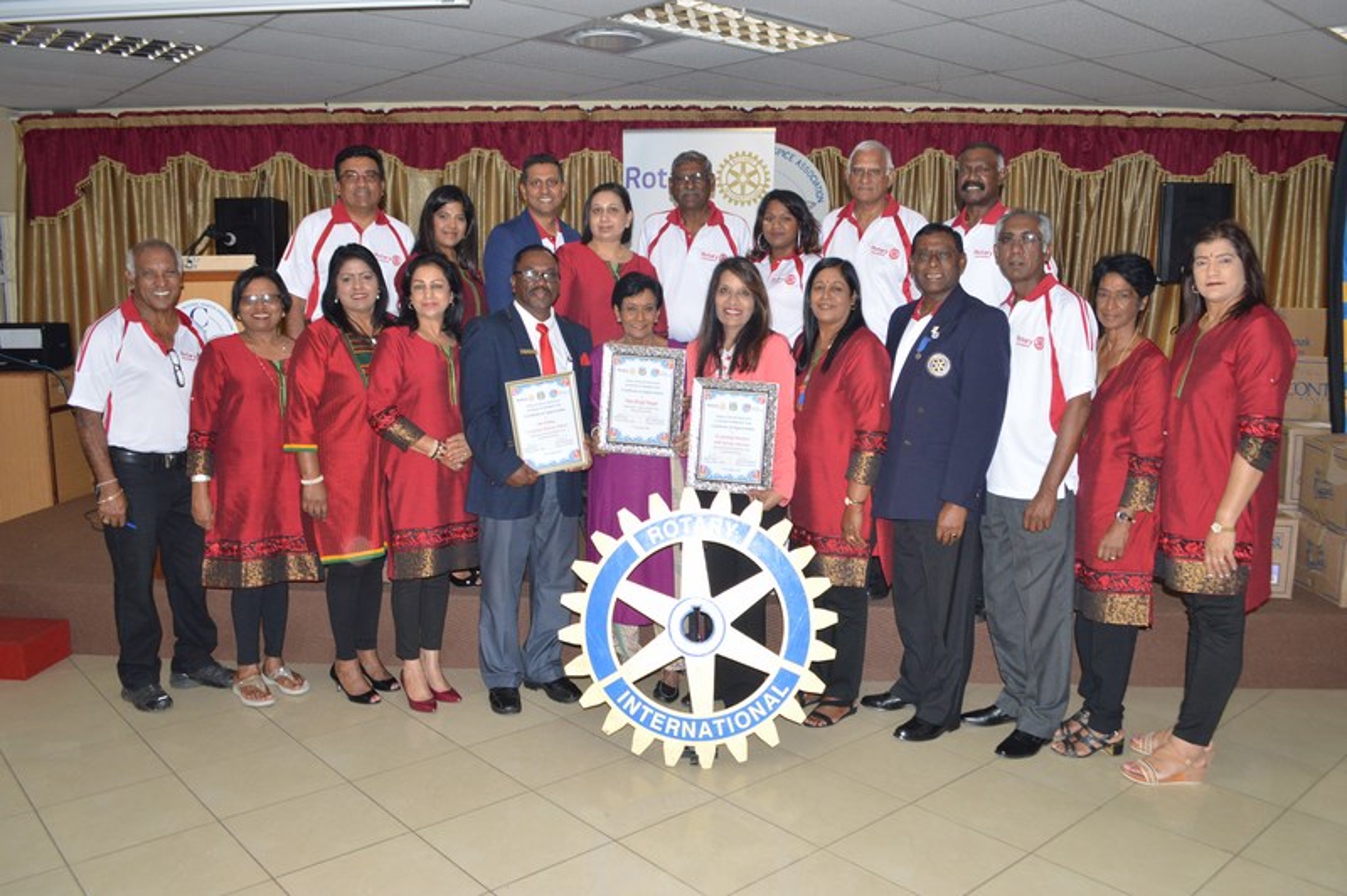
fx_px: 1009
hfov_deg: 67.4
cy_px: 448
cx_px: 674
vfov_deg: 47.9
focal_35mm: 27
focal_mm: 18
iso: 800
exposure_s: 1/200
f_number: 6.3
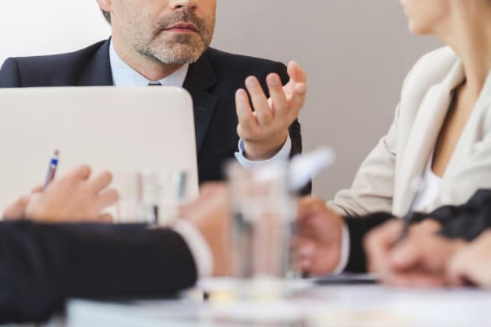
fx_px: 3722
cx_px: 299
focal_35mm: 273
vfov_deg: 5.0
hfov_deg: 7.5
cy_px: 66
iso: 250
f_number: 3.5
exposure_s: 1/160
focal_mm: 170
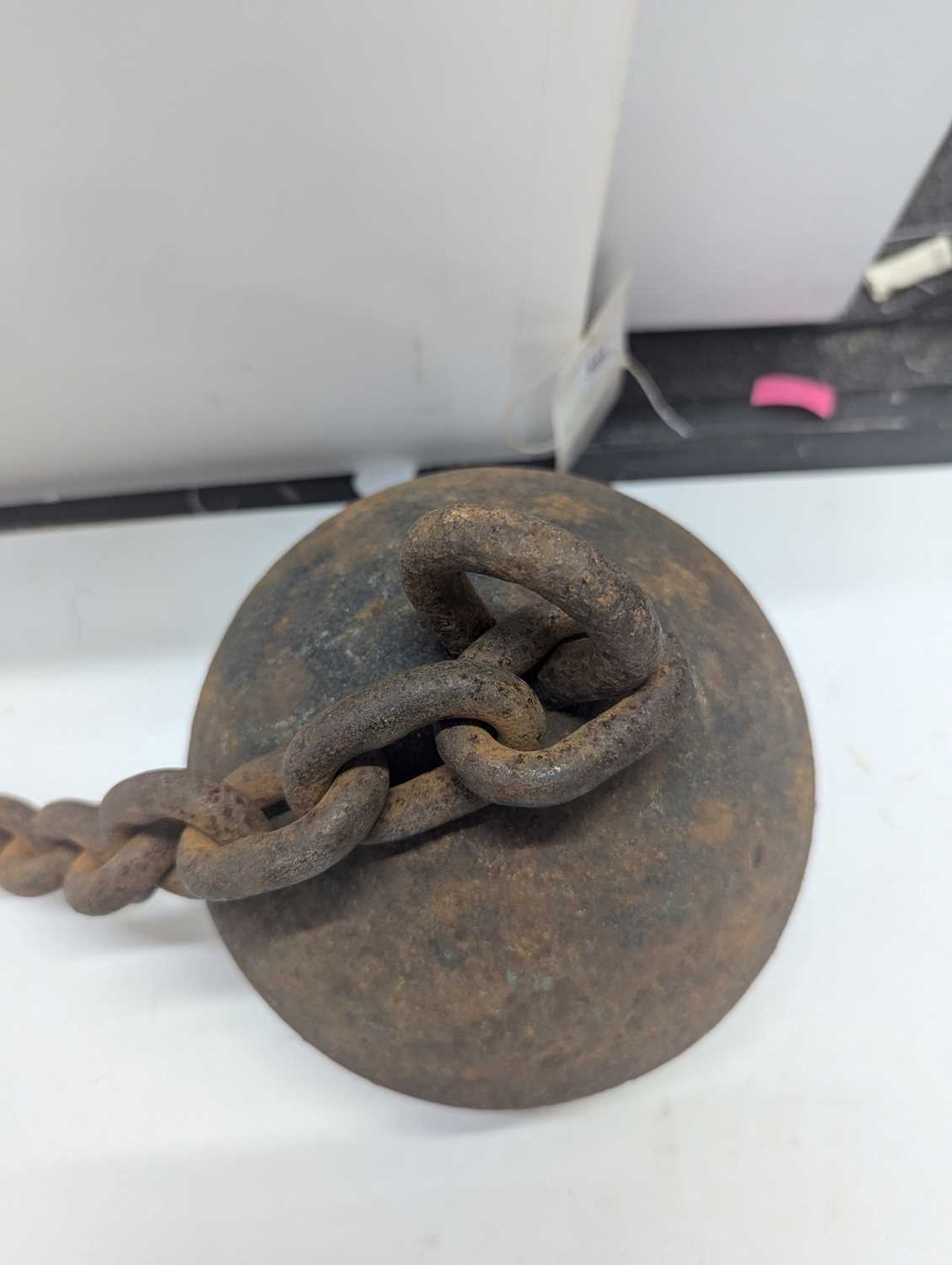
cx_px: 476
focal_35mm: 24
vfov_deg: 71.5
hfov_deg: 56.9
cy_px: 632
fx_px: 878
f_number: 1.85
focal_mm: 6.81
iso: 167
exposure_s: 1/50
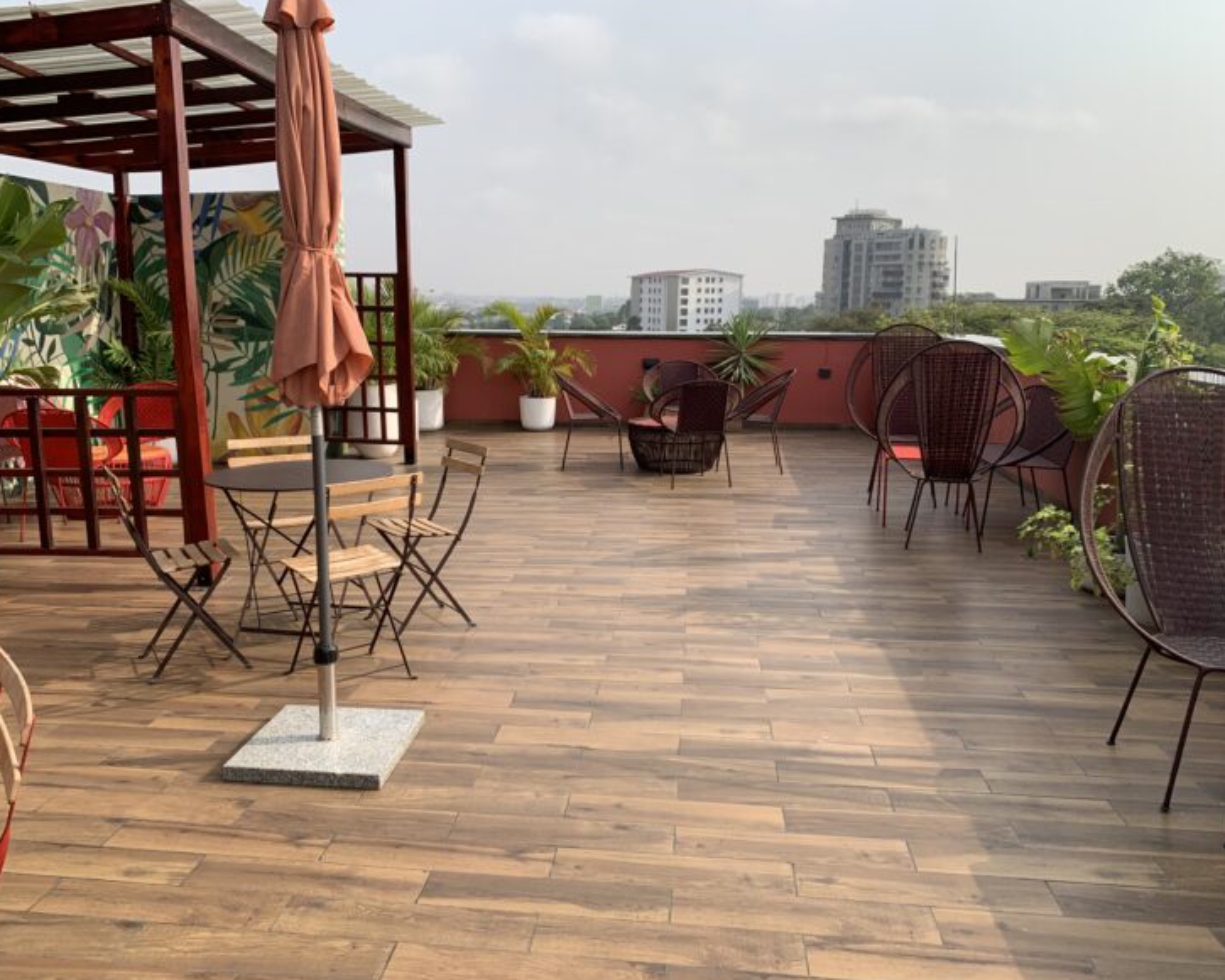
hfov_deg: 62.1
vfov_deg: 51.5
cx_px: 558
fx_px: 1015
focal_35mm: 28
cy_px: 492
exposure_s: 1/1368
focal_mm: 4.25
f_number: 1.8
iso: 25
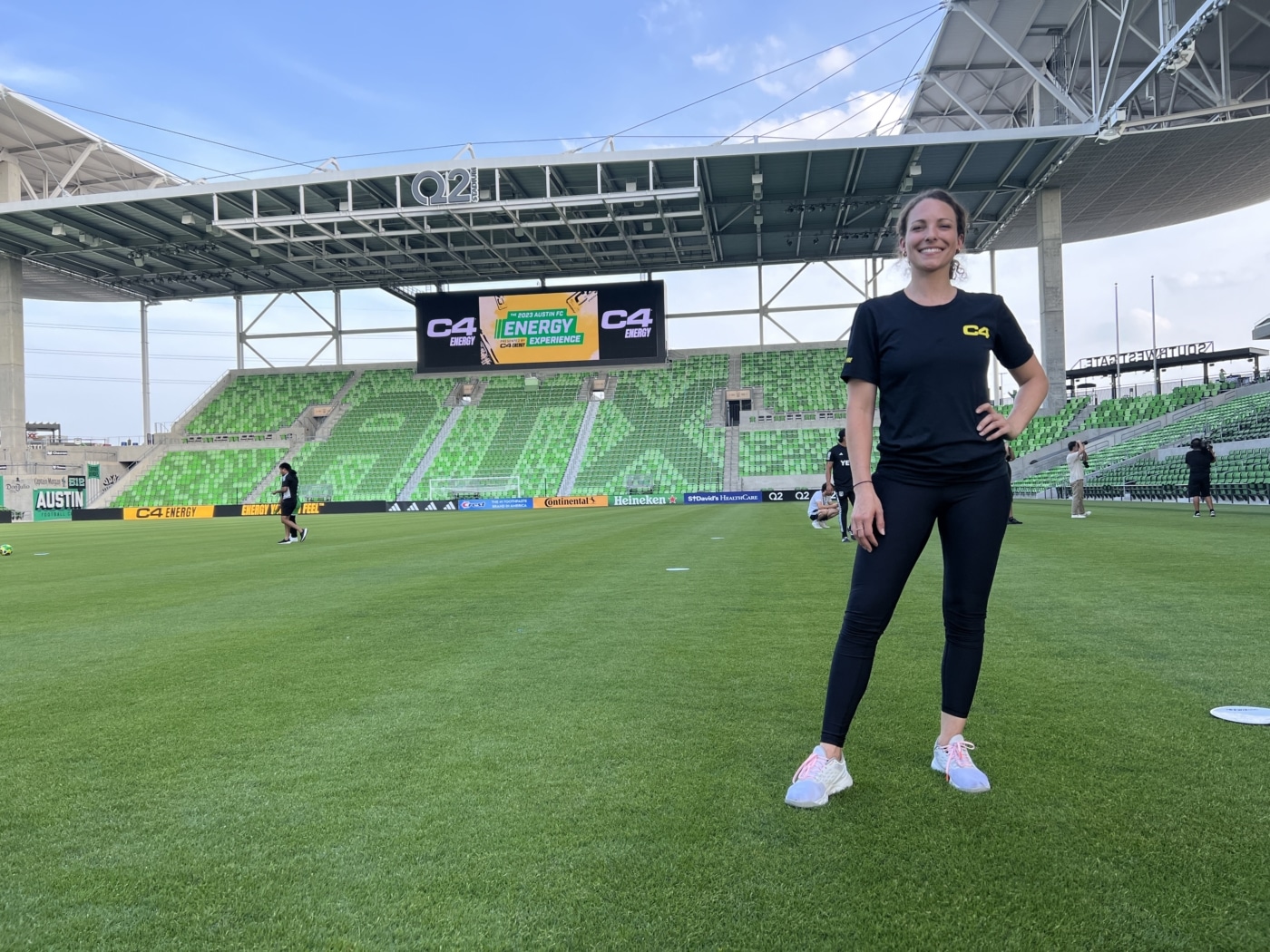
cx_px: 635
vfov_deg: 53.1
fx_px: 954
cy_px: 476
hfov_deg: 67.3
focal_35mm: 26
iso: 50
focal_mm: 5.7
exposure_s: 1/797
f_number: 1.5
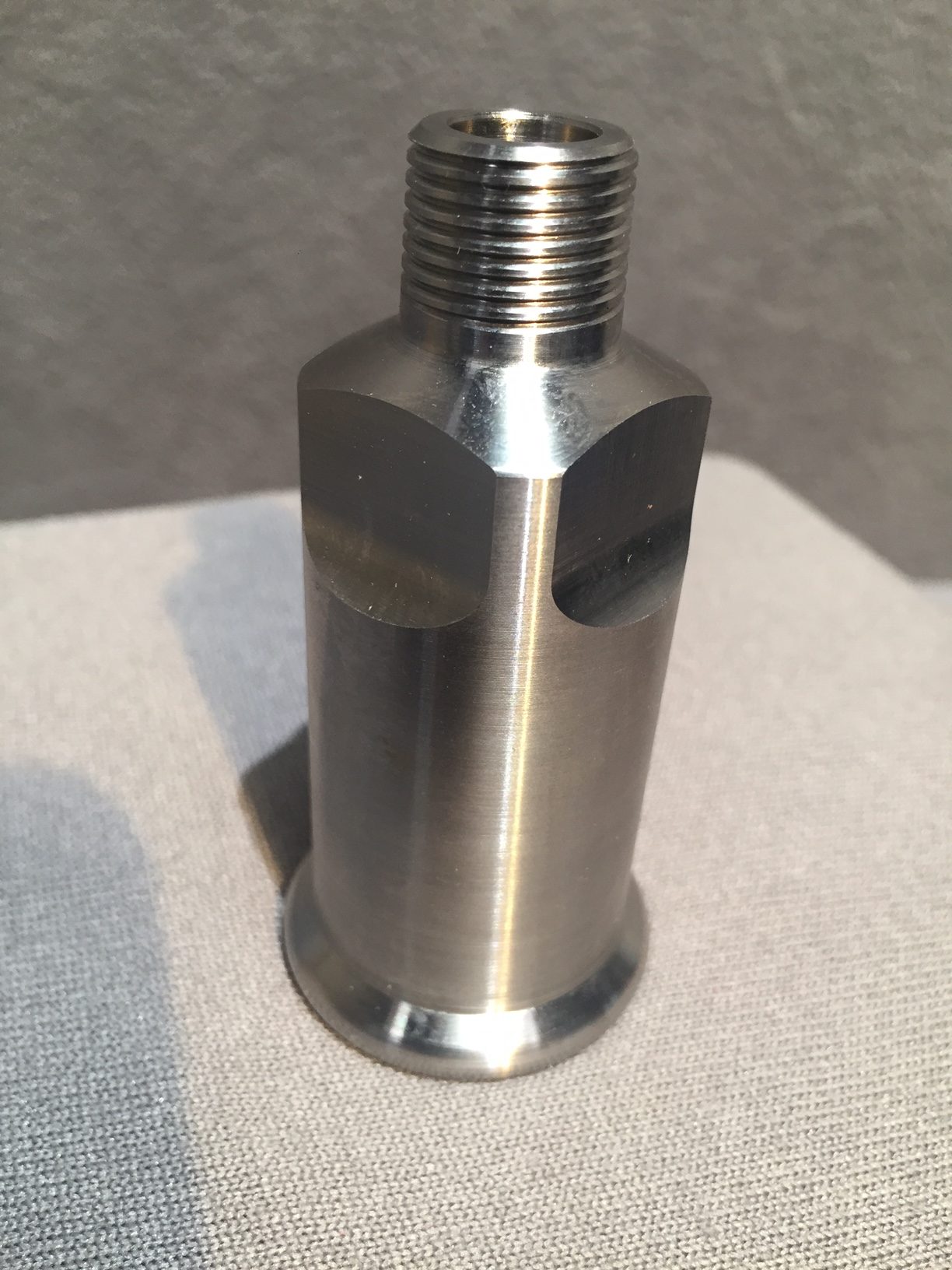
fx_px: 1063
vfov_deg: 61.7
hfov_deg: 48.2
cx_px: 476
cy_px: 635
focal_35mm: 29
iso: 40
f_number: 2.2
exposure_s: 1/30
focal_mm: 4.15
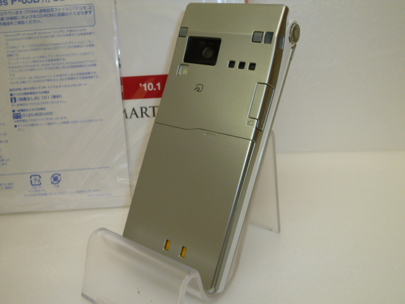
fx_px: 421
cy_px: 152
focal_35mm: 36
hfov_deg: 51.4
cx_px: 202
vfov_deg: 39.7
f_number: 3.3
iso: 160
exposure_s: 1/30
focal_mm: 6.3
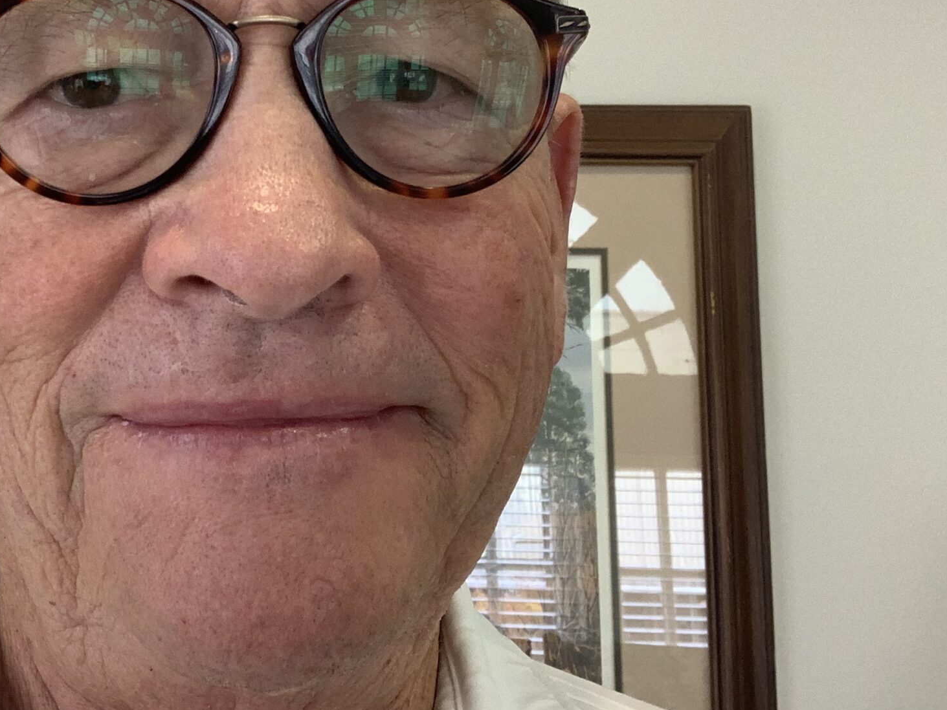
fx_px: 1532
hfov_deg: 33.6
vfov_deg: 26.0
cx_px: 221
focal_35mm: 56
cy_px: 252
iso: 100
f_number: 2.2
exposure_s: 1/60
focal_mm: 2.87
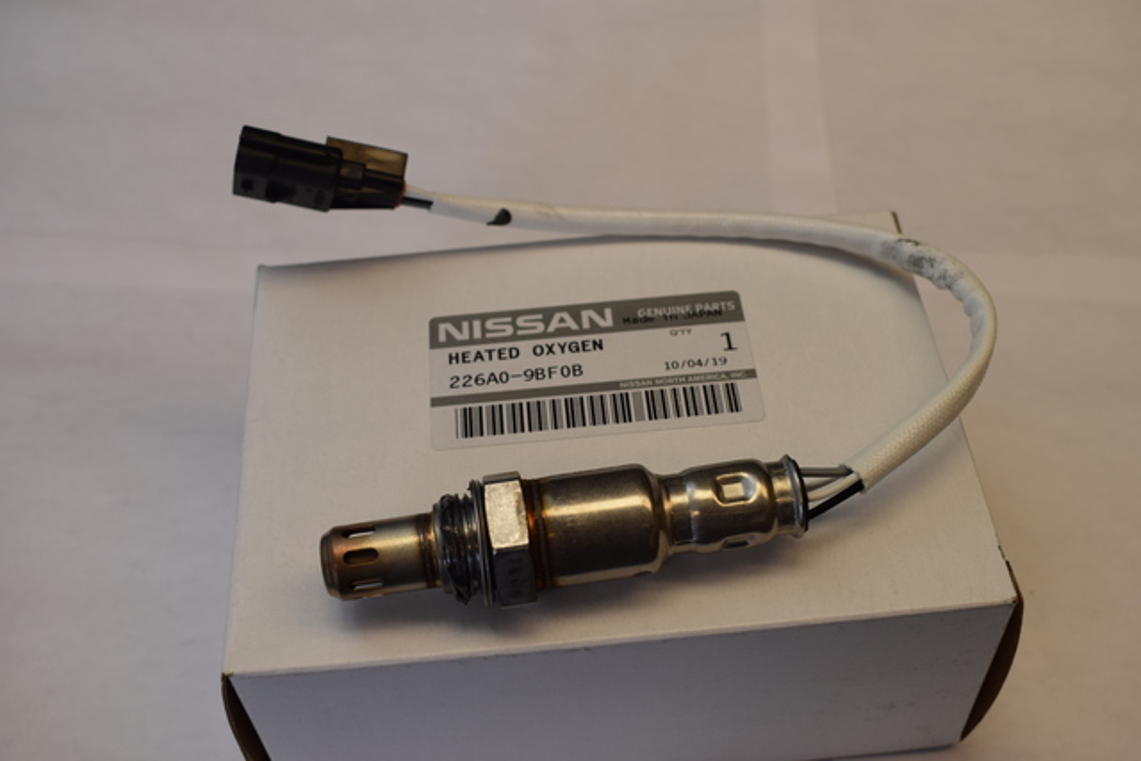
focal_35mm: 44
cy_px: 380
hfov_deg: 45.0
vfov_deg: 30.9
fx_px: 1379
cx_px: 570
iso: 400
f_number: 7.1
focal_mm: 29
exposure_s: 1/125
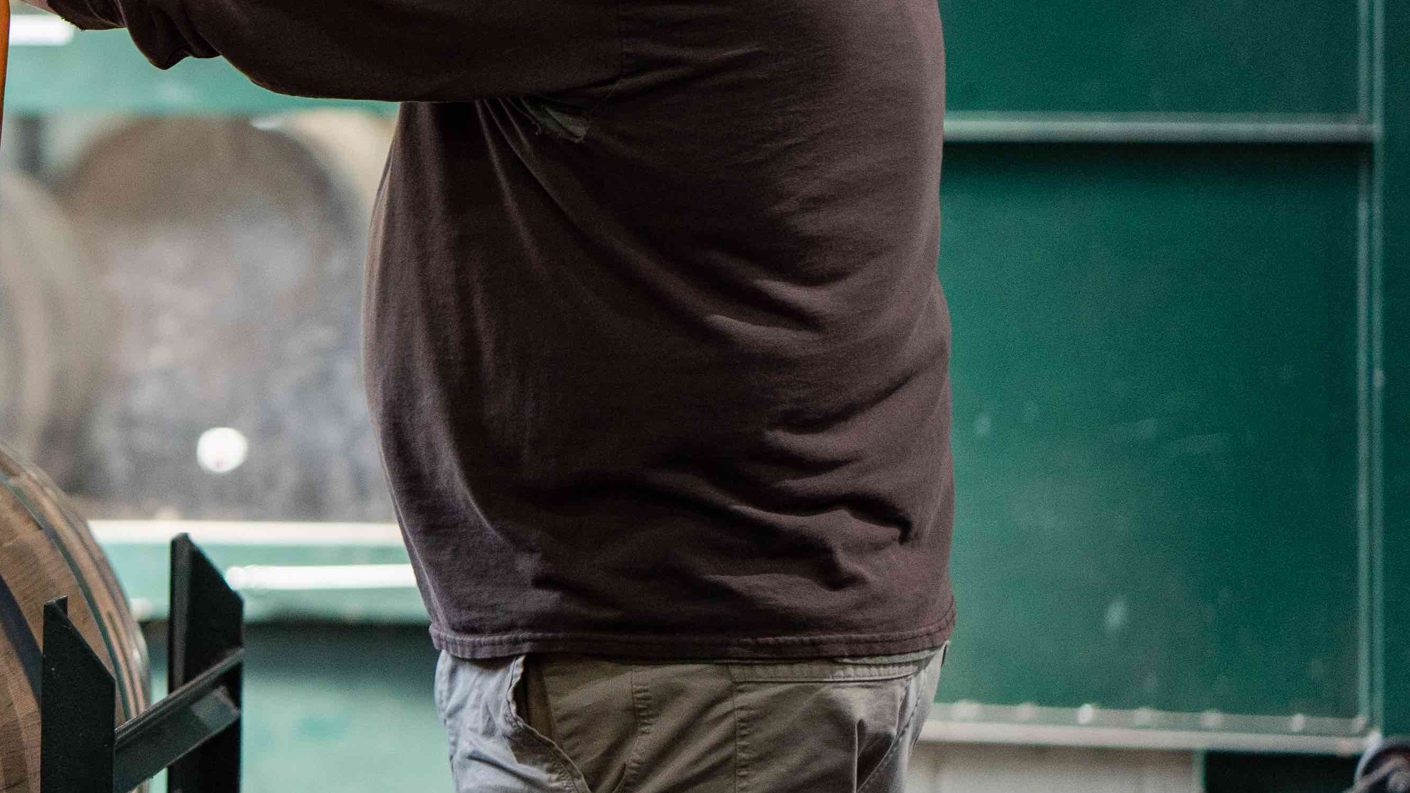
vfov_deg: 6.0
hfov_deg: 10.6
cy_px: 154
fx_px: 7515
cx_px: -51
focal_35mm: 201
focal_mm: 85
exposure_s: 1/400
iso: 1600
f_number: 2
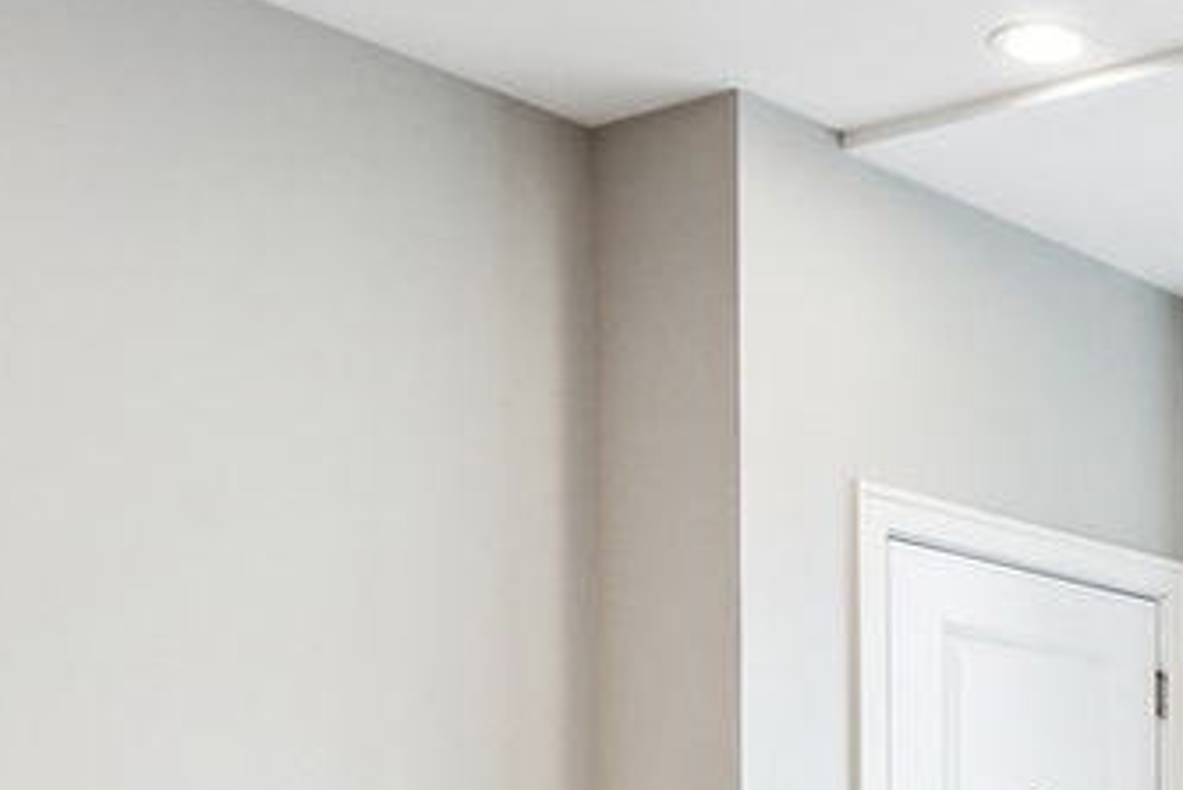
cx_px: 1371
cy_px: 1049
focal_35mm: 67
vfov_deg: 18.8
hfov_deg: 27.0
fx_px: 2203
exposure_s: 1/40
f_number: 8
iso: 400
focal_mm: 14
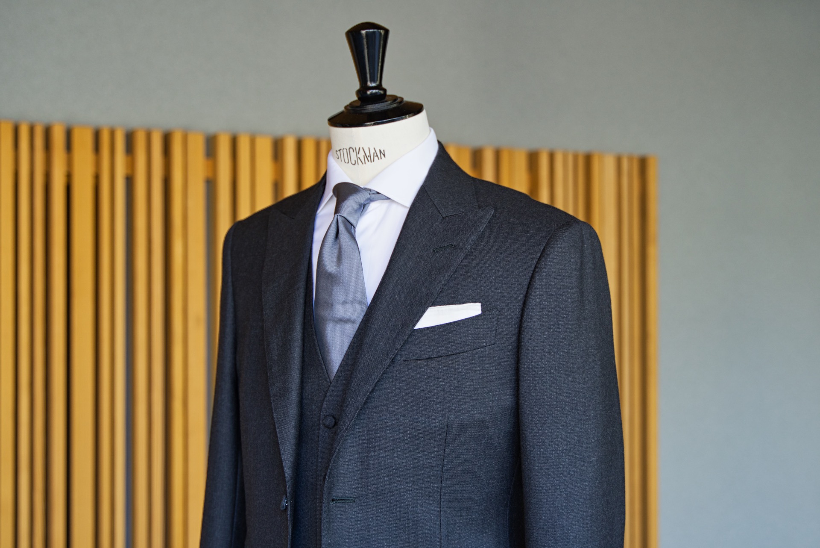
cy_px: 274
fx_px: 1401
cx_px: 410
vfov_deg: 22.1
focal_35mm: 62
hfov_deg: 32.6
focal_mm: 41
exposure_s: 1/80
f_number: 2.8
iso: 320
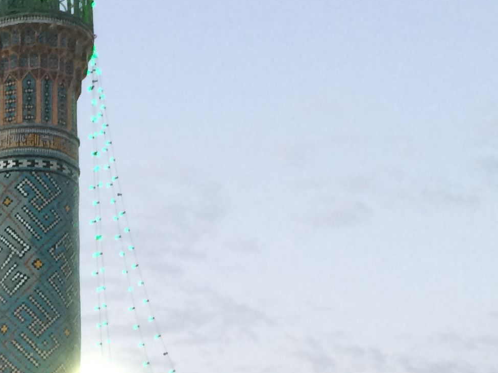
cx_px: -130
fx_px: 1395
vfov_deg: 14.7
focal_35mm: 97
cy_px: 449
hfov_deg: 18.9
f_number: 2.2
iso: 80
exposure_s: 1/30
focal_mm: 4.15
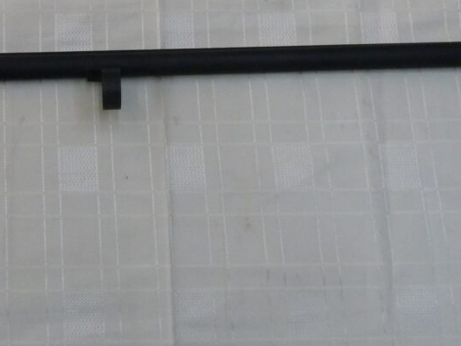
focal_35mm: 48
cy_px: 102
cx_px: 93
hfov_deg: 38.2
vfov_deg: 29.9
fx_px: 639
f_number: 3.3
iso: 250
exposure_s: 1/60
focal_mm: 4.1
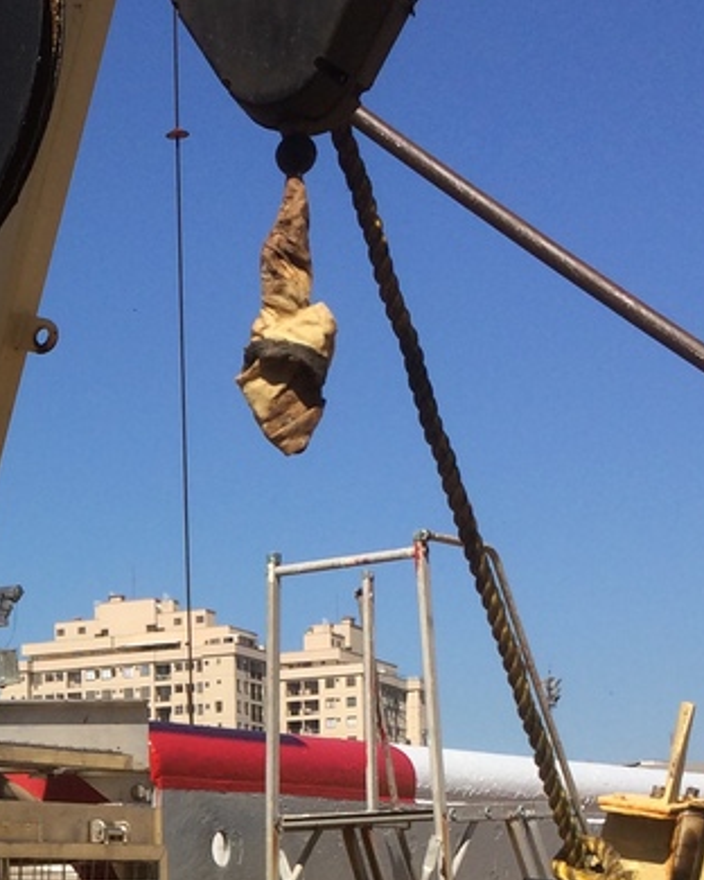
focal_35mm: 87
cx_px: -196
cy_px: 918
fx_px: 2266
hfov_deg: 16.7
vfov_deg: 21.1
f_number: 2.2
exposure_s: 1/2415
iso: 32
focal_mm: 4.15
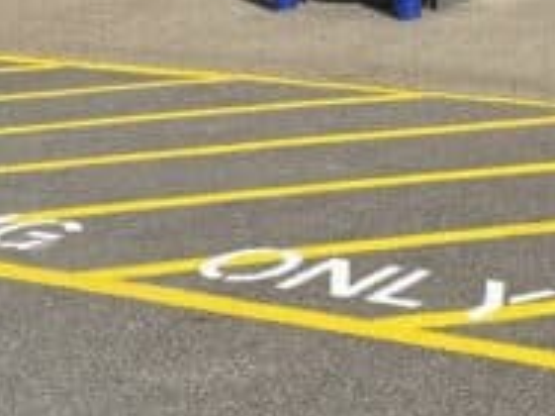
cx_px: 469
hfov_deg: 18.2
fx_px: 1714
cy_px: 140
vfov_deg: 13.8
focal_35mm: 107
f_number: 1.8
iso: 32
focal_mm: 4.25
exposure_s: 1/3125
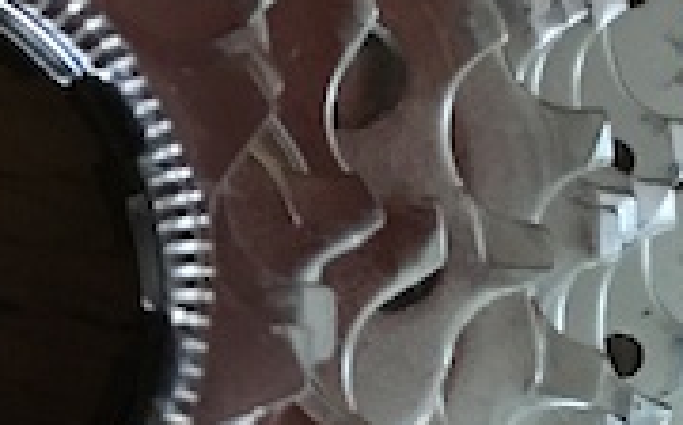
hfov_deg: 14.6
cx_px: -194
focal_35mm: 137
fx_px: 2547
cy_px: 391
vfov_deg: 9.5
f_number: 2.2
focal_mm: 4.15
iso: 500
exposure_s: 1/15
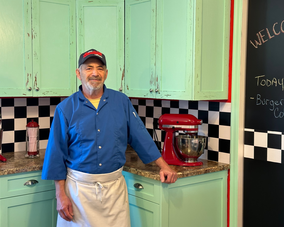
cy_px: 111
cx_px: 146
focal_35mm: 51
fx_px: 429
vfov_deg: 29.7
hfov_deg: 36.6
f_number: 1.78
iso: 125
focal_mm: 6.86
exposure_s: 1/60
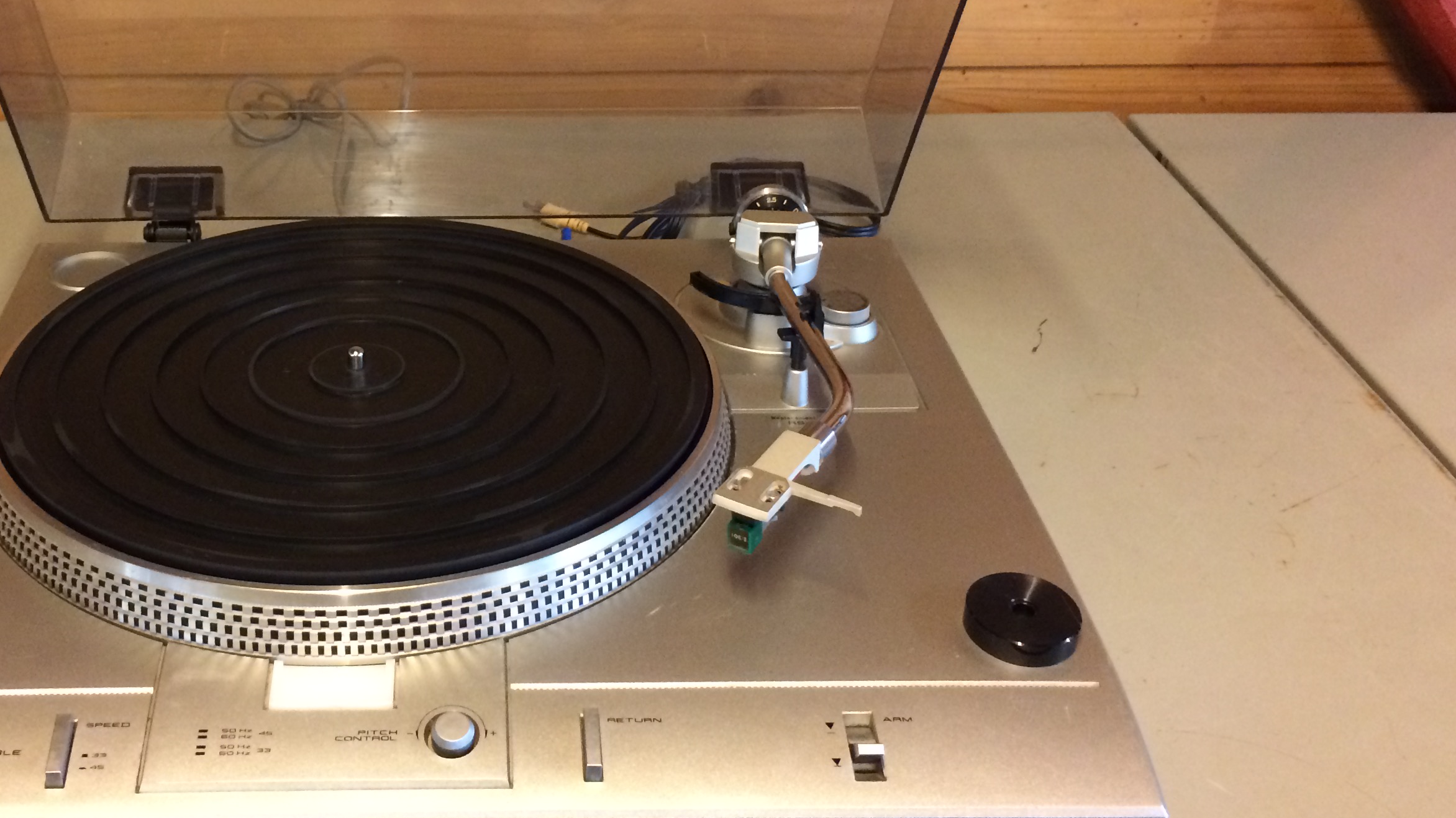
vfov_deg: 26.9
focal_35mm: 44
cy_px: 256
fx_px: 1699
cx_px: 487
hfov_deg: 45.7
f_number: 2.2
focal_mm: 4.15
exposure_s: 1/25
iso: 320
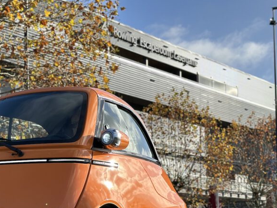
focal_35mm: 94
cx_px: 79
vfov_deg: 15.6
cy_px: 185
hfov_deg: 20.7
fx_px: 753
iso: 100
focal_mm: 6.86
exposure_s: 1/3731
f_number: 1.78
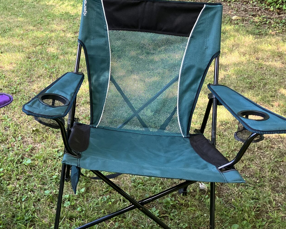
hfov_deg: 31.5
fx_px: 474
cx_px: 13
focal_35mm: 56
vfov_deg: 27.1
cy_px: 103
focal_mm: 3.99
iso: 80
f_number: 1.8
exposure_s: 1/121
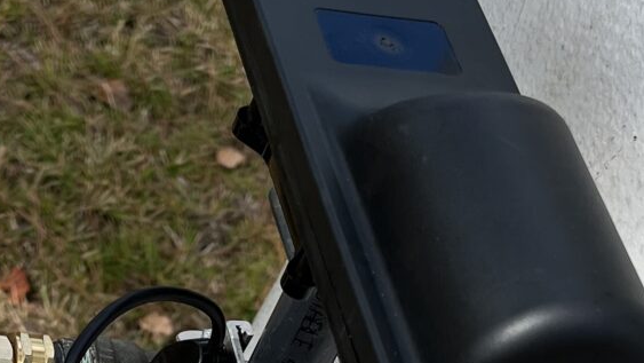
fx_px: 1759
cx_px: 172
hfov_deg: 20.6
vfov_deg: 11.5
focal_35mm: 103
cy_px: 444
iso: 50
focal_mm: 5.1
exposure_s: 1/1923
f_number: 1.6
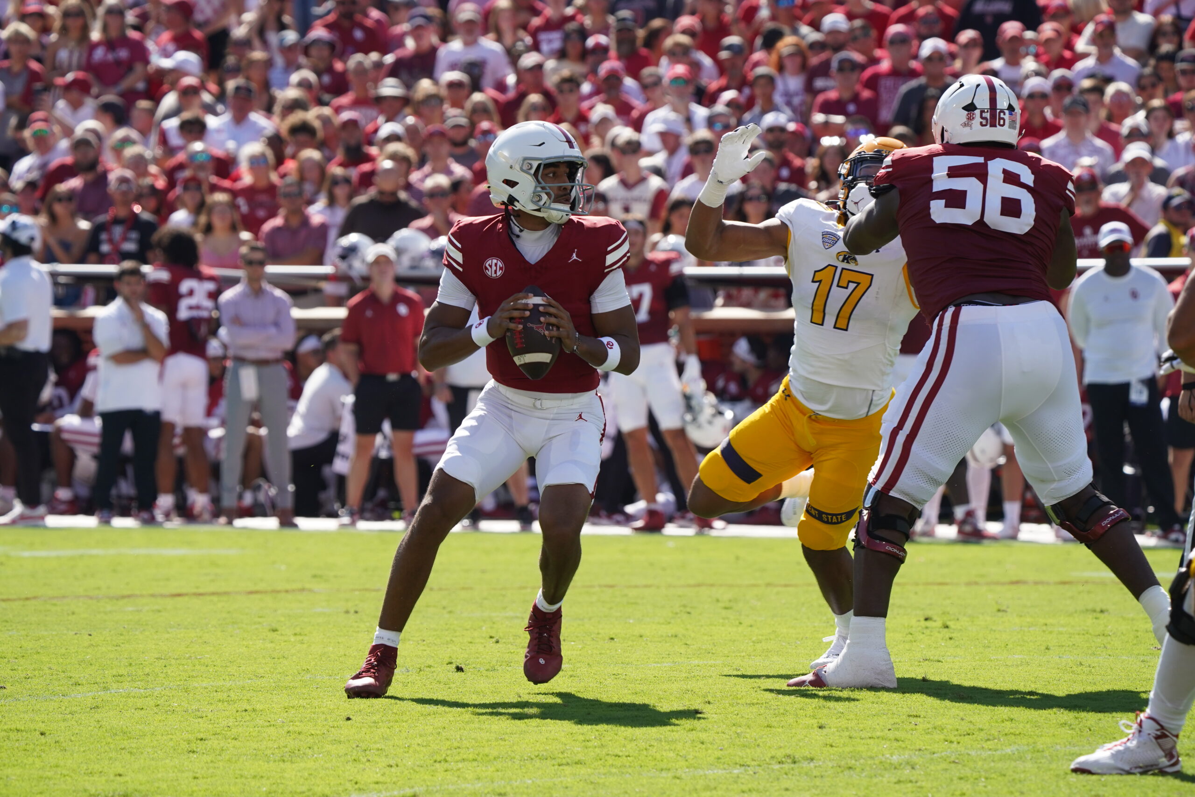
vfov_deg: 3.9
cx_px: 598
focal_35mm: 353
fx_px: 11717
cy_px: 398
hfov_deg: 5.8
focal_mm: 353
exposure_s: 1/1000
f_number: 8
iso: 800
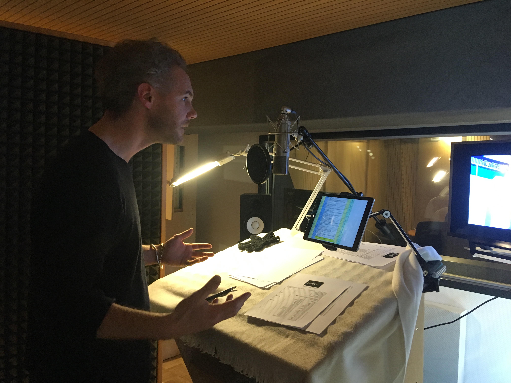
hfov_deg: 61.7
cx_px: 256
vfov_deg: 48.2
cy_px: 192
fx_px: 428
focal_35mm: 29
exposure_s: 1/33
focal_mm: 4.15
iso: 250
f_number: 2.2
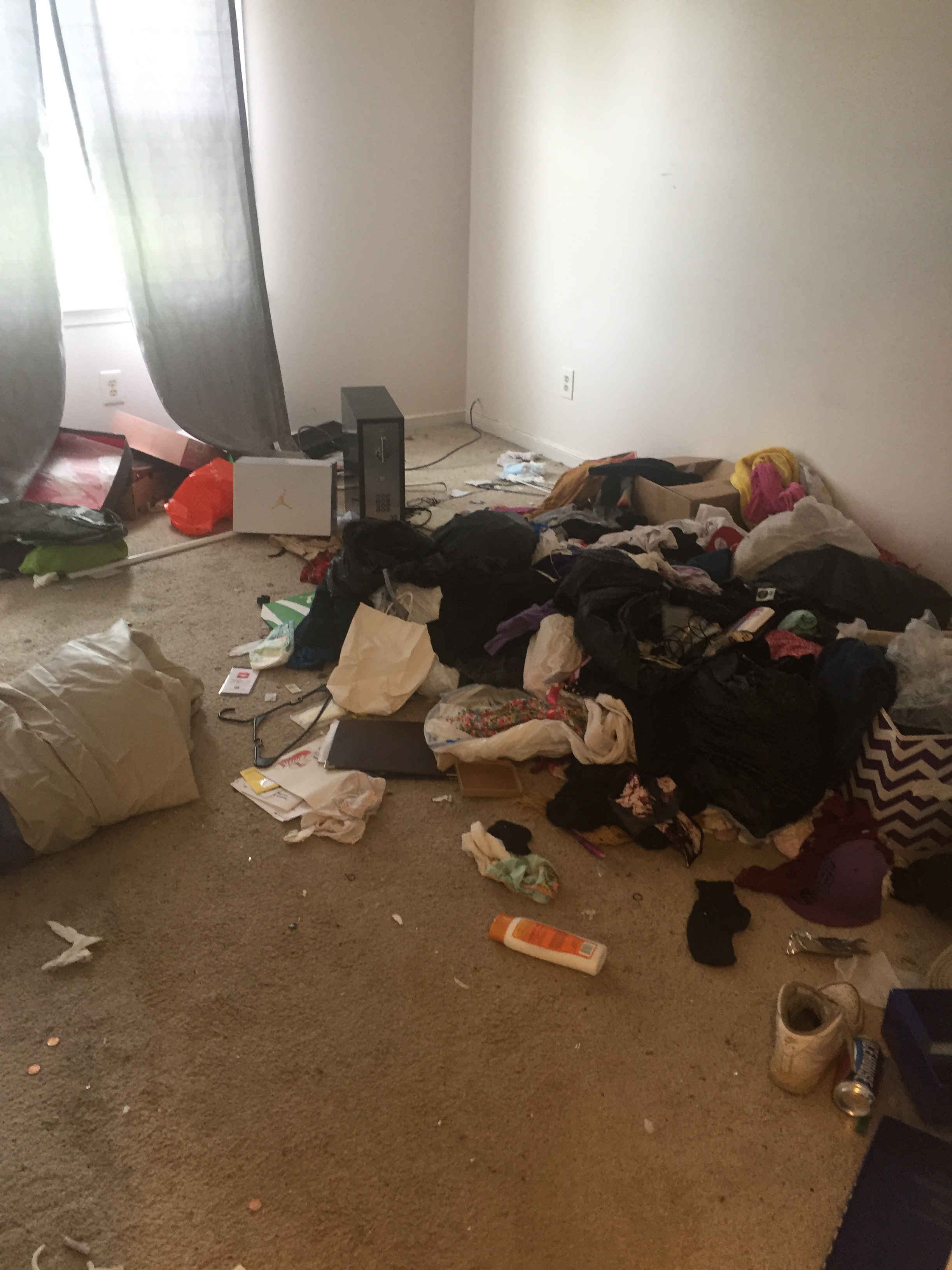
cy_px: 635
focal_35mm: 29
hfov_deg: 48.2
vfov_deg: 61.7
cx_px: 476
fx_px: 1063
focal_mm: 4.15
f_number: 2.2
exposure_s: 1/30
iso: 100
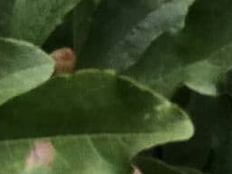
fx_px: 1481
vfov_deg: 6.1
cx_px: 793
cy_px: 574
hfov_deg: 7.4
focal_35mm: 221
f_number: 2.2
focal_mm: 4.15
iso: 25
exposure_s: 1/469
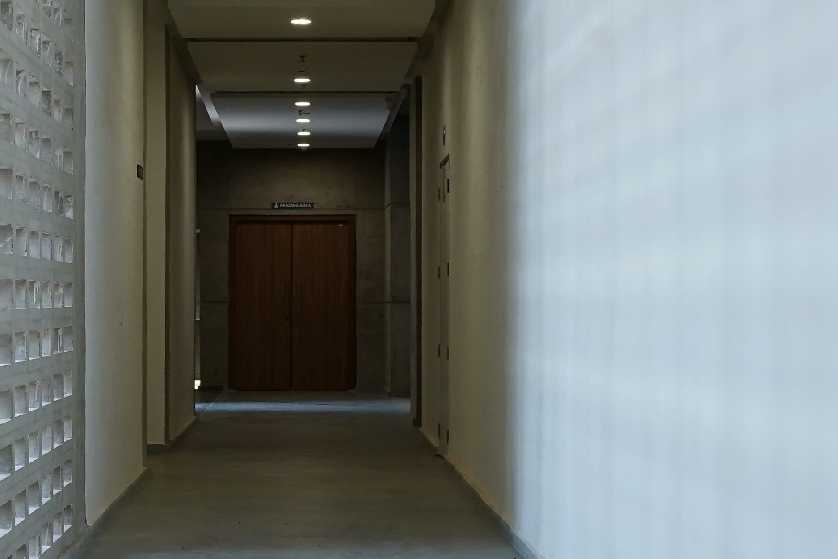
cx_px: 202
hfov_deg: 18.1
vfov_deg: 12.2
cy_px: 315
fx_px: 2607
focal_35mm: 112
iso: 800
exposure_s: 1/50
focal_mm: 35
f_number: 10
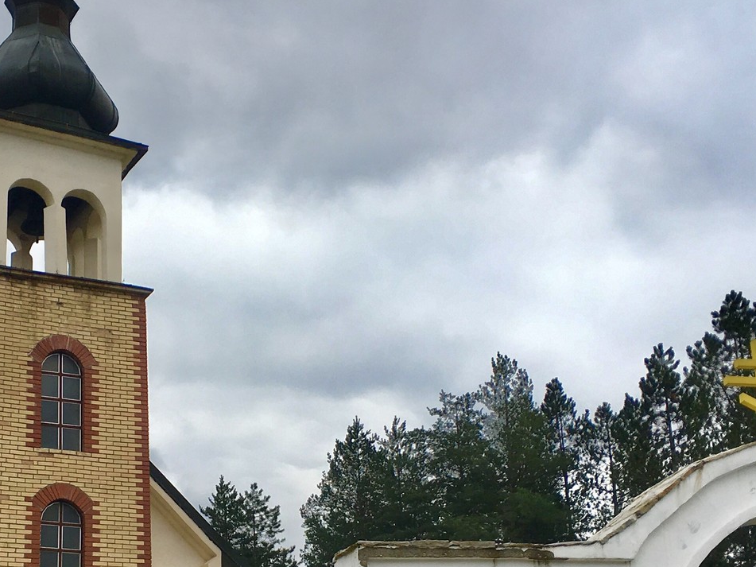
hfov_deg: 31.4
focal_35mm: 61
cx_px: 237
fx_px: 1332
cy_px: 466
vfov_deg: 23.6
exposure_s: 1/2481
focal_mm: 4.15
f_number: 2.2
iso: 25
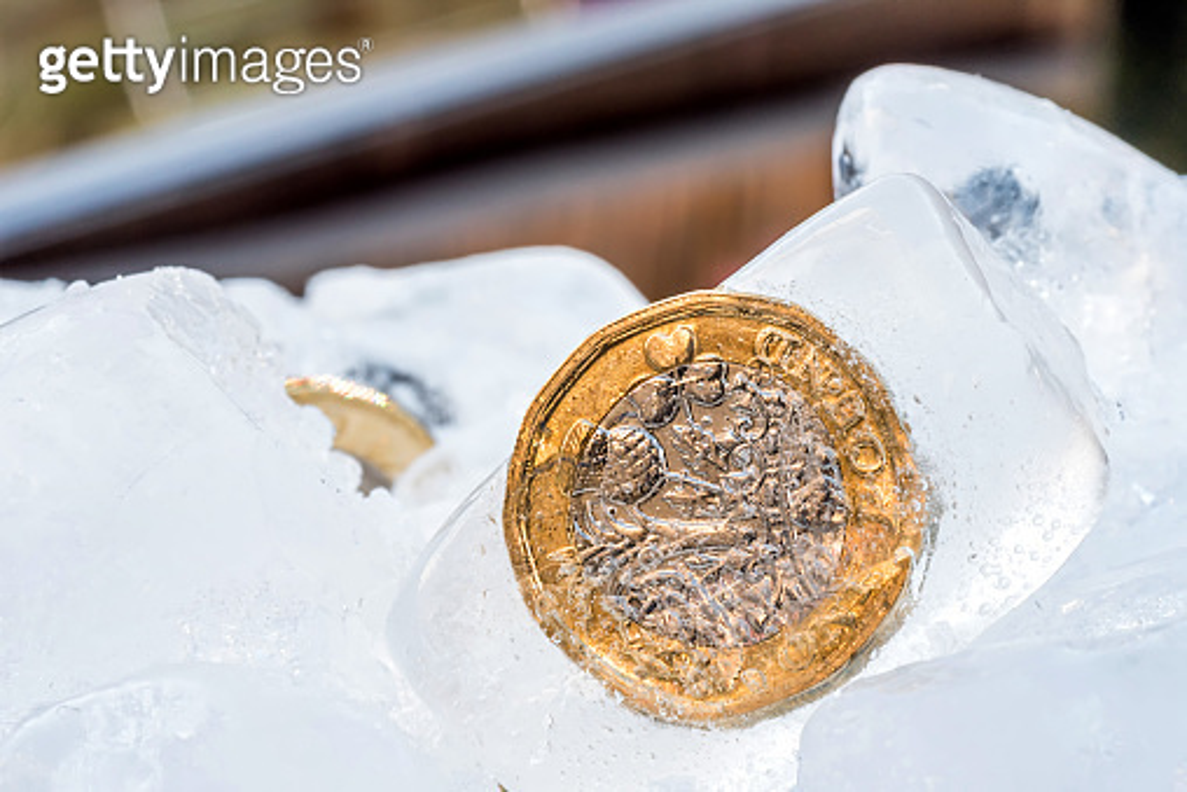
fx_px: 2968
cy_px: 396
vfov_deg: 15.2
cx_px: 594
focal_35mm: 90
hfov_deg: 22.6
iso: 400
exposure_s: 1/15
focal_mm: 90
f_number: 51
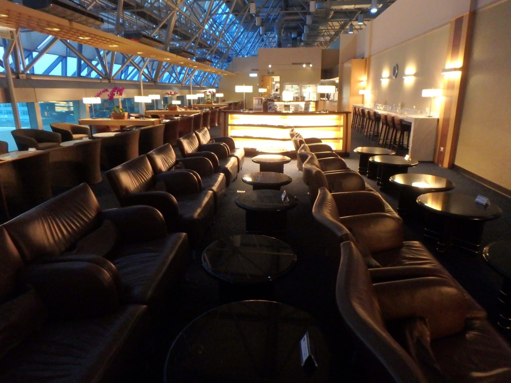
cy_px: 192
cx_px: 256
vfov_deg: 63.4
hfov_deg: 79.0
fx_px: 310
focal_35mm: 21
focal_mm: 3.7
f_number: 3.5
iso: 640
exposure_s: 1/30
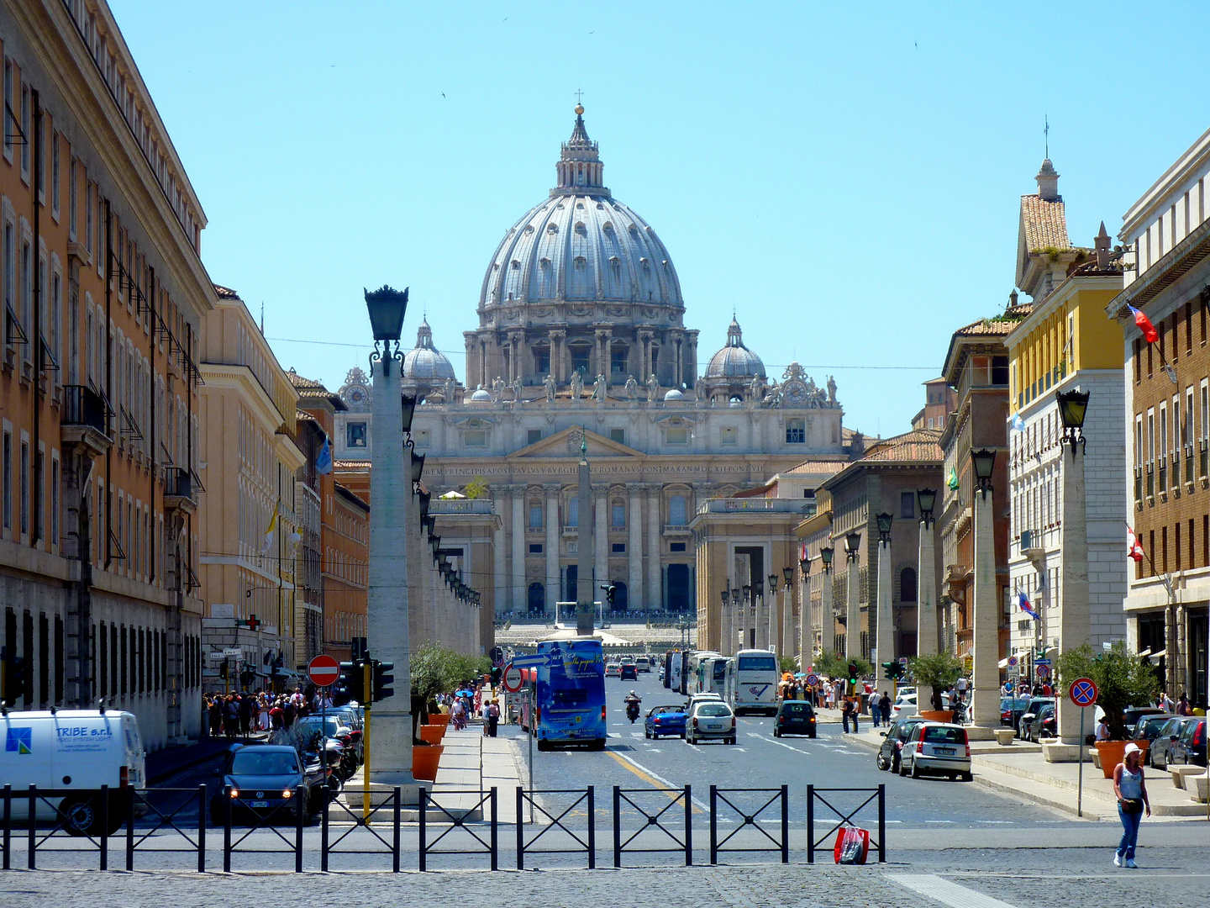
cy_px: 454
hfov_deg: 17.7
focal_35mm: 111
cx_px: 605
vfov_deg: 13.3
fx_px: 3880
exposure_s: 1/500
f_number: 4.4
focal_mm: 18.2
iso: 80
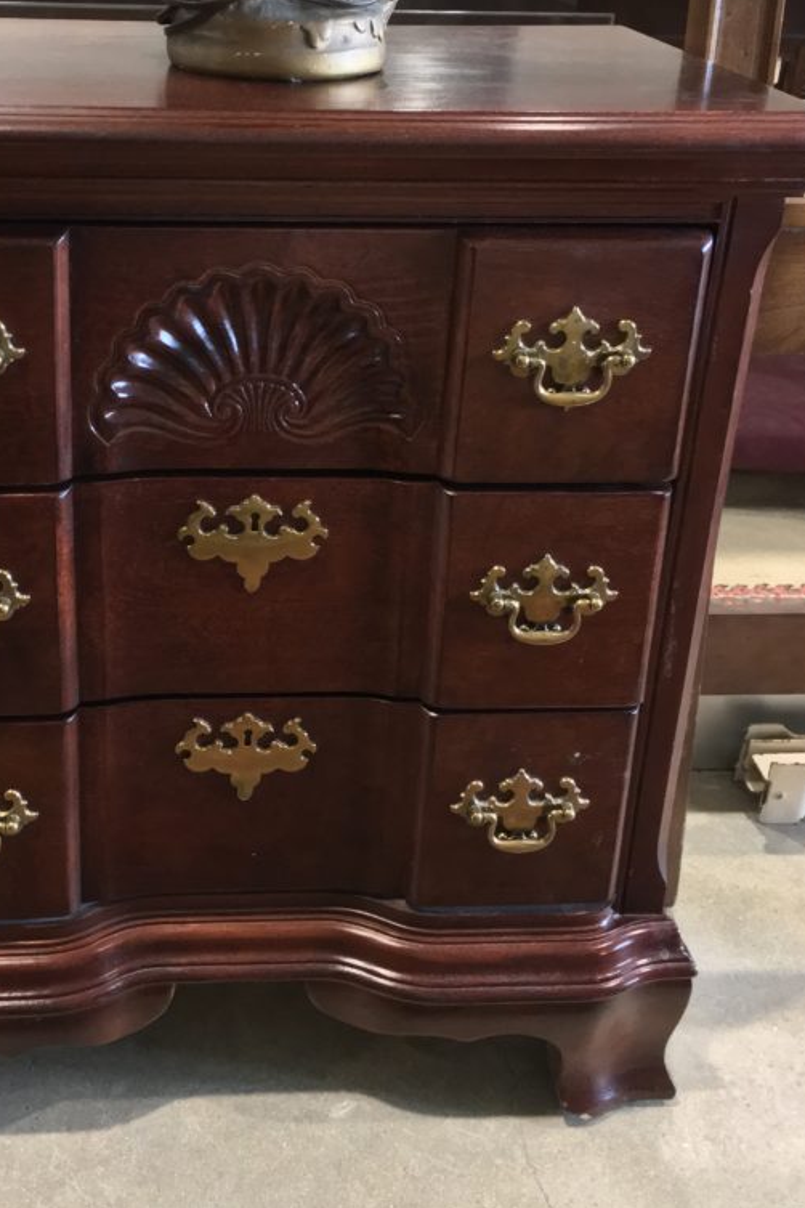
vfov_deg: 46.7
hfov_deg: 32.2
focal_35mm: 41
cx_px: 239
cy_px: 406
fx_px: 1375
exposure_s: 1/20
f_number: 2.2
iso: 200
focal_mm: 4.15
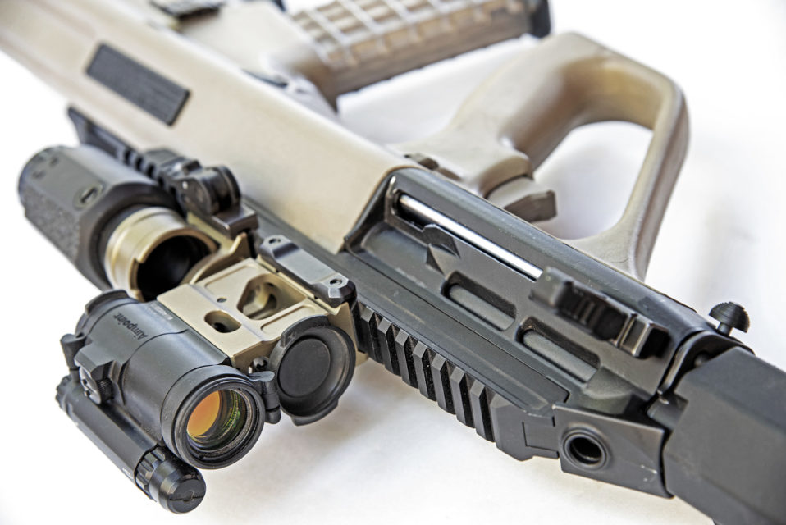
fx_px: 1879
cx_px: 393
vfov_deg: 15.9
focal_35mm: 86
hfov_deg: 23.6
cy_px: 262
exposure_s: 1/6
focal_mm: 86
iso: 400
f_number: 7.1
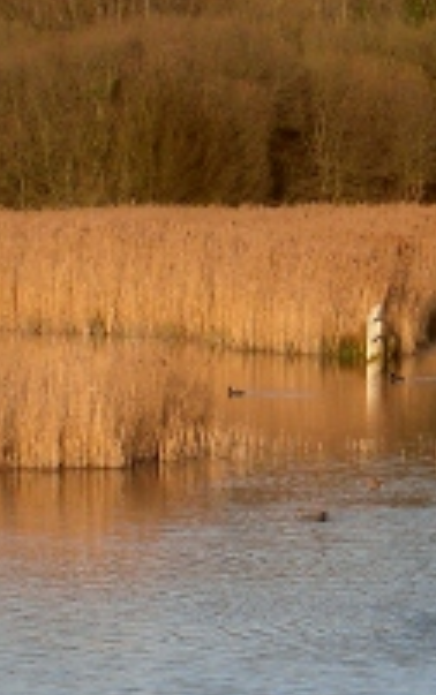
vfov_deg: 7.5
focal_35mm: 280
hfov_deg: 4.7
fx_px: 5312
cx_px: 318
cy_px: 328
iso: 80
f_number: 4.5
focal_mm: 14.79
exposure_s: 1/224
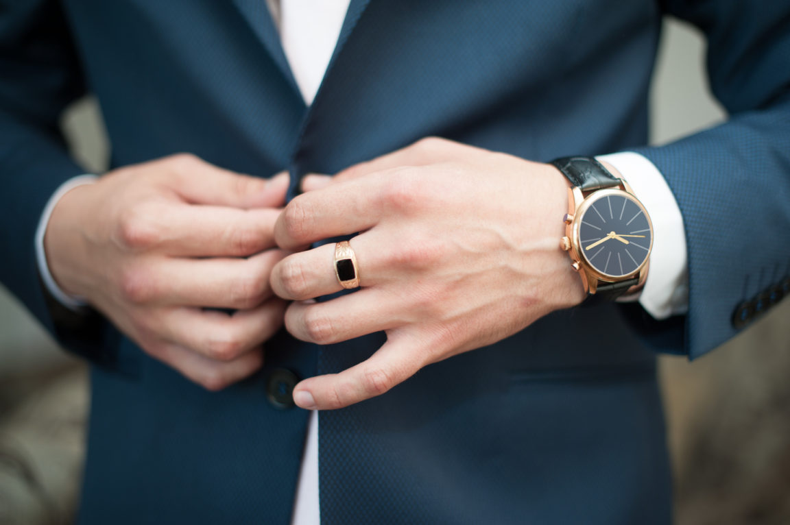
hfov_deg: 39.6
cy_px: 262
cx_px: 395
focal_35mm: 50
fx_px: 1096
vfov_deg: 26.9
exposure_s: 1/250
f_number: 2
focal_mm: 50
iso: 200
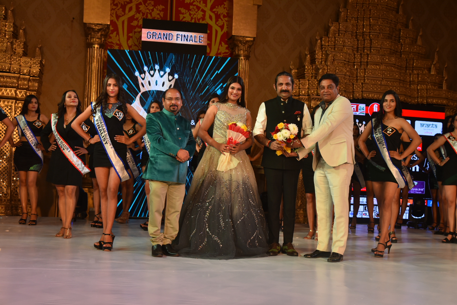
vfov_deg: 29.2
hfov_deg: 42.7
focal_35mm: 46
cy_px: 152
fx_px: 584
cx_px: 228
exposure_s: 1/160
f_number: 7.1
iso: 500
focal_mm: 46
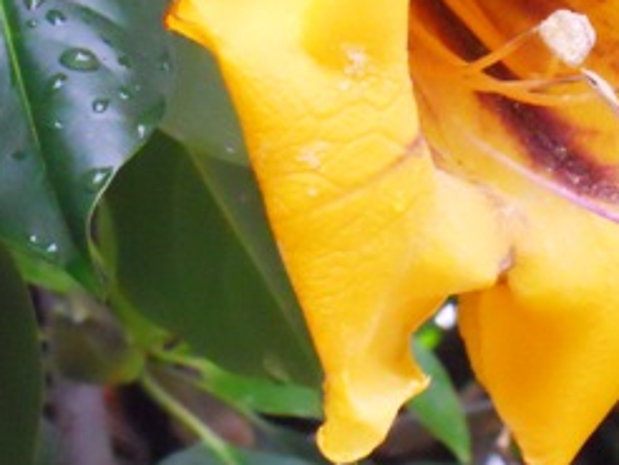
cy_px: 10
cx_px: 466
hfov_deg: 5.4
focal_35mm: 364
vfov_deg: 4.1
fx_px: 6515
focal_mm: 25
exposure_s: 1/160
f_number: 6.6
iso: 800
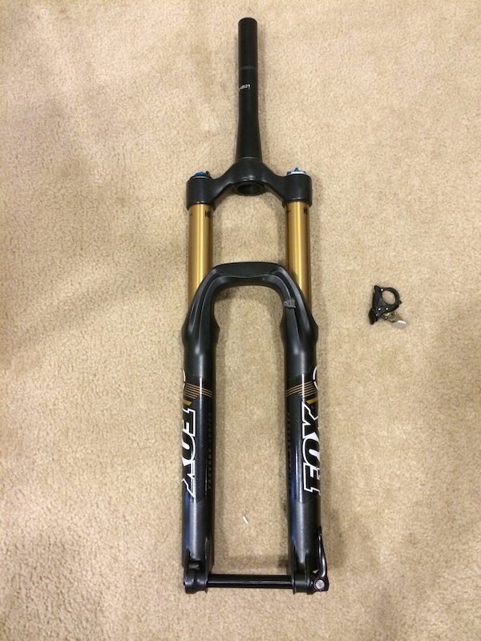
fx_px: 556
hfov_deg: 46.8
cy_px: 320
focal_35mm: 30
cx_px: 240
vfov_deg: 60.0
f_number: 2.2
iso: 320
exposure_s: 1/17
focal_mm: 4.12
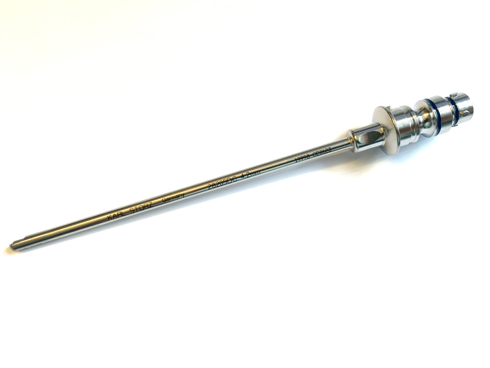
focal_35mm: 26
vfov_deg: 53.1
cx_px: 245
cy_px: 184
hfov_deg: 67.3
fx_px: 368
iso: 32
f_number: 1.8
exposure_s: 1/122
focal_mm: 4.25
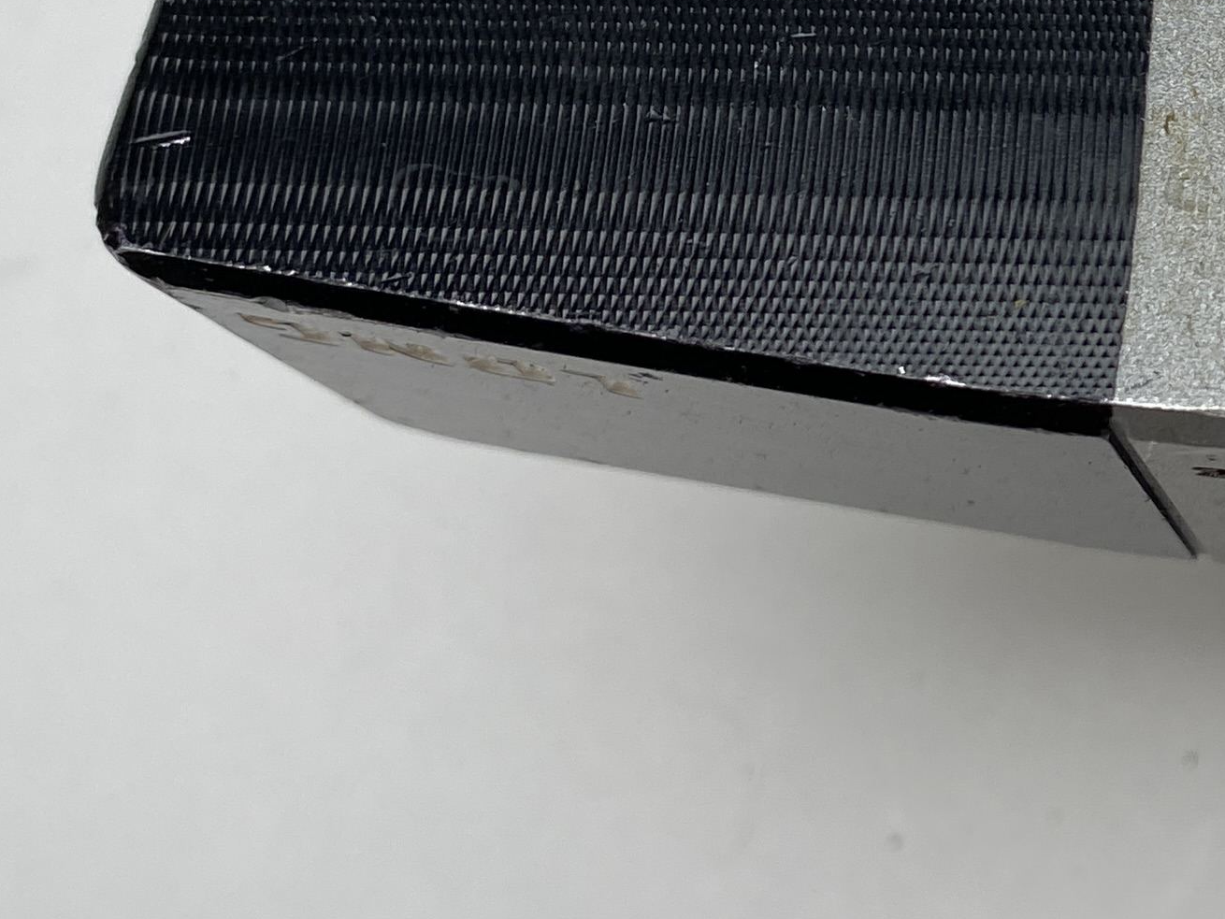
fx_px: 2832
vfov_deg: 18.3
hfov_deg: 22.2
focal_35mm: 80
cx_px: 1527
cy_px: 203
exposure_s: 1/298
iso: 32
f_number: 1.8
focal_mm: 4.25
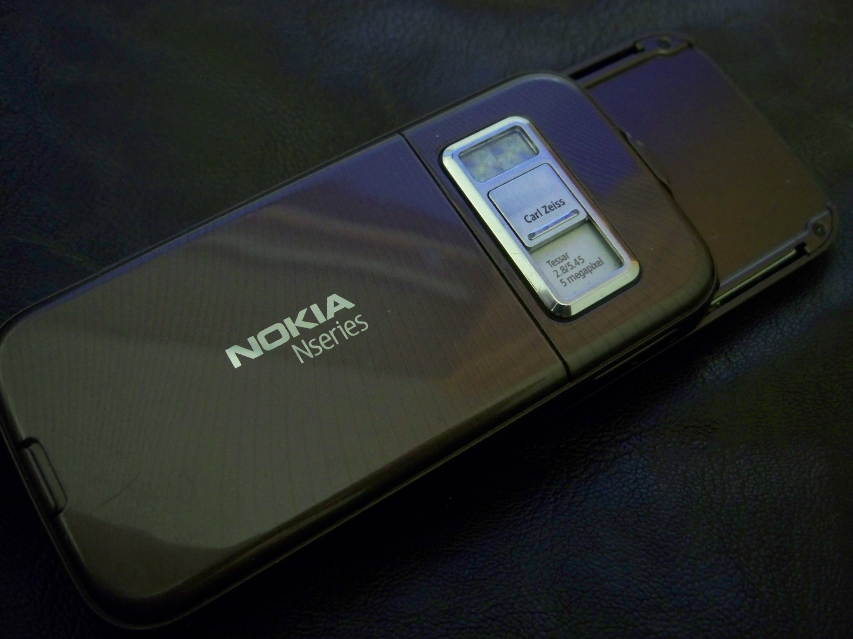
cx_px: 426
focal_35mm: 37
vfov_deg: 38.7
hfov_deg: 50.1
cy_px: 320
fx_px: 912
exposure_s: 1/2
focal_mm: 7.9
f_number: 3.1
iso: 400
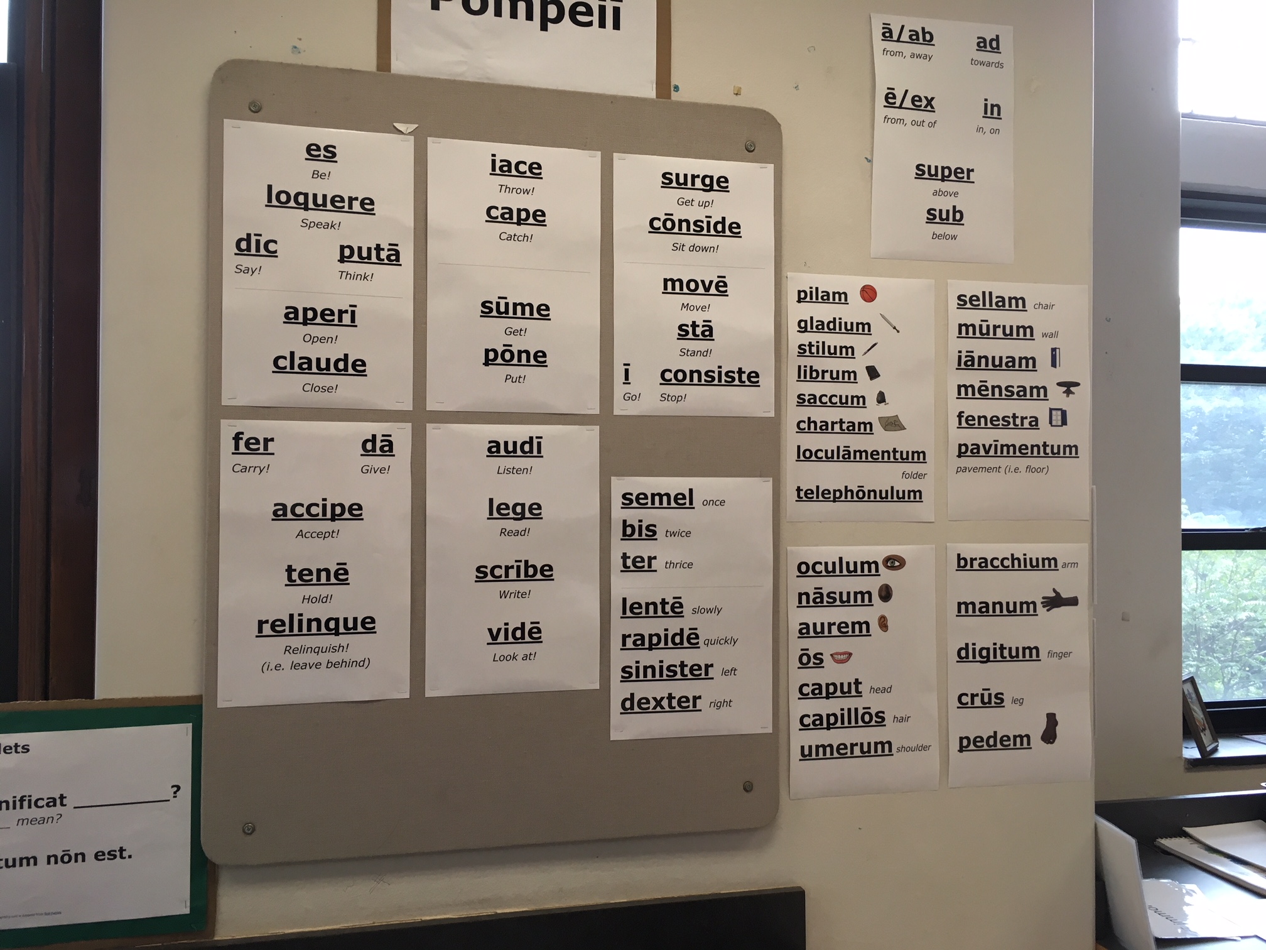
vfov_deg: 48.2
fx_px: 1061
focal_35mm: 29
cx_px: 633
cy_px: 475
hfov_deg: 61.7
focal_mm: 4.15
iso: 25
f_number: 2.2
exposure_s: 1/40
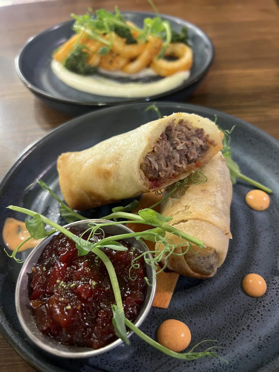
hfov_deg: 53.1
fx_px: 279
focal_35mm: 26
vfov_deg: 67.3
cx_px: 140
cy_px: 186
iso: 500
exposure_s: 1/50
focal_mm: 5.7
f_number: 1.5
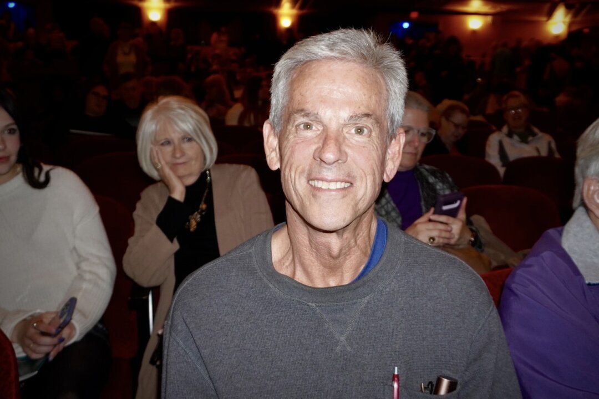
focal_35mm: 24
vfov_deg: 53.1
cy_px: 200
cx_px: 300
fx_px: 399
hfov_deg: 73.7
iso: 800
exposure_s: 1/60
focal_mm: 16
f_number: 3.5
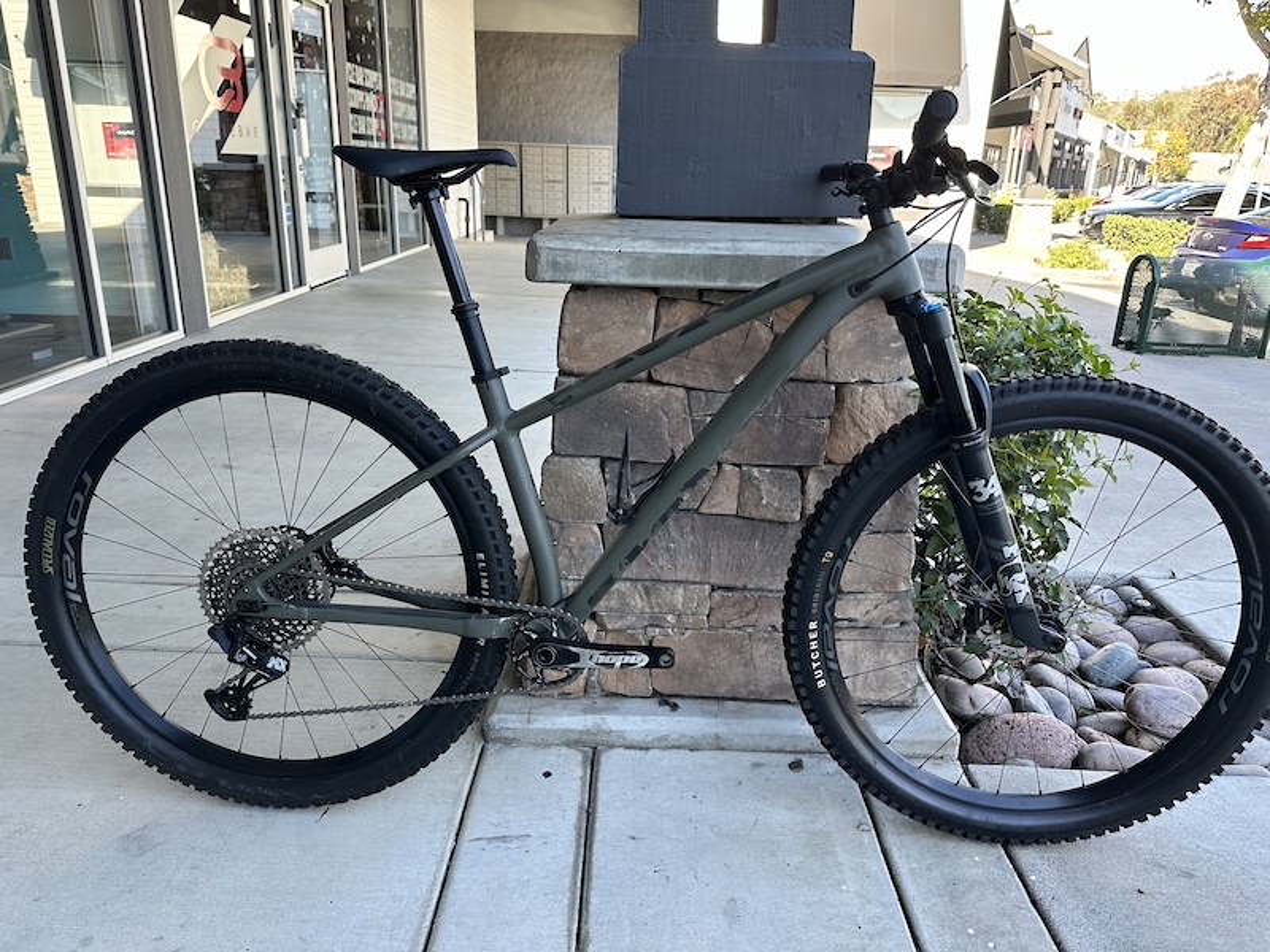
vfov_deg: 56.8
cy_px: 476
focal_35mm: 24
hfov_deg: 71.6
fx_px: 881
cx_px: 635
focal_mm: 6.86
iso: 80
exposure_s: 1/246
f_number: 1.78
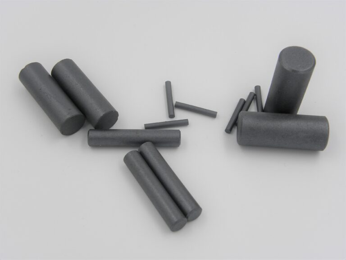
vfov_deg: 28.0
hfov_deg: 36.8
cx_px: 173
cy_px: 130
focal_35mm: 52
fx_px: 520
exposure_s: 1/176
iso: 64
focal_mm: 9.2
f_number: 4.5
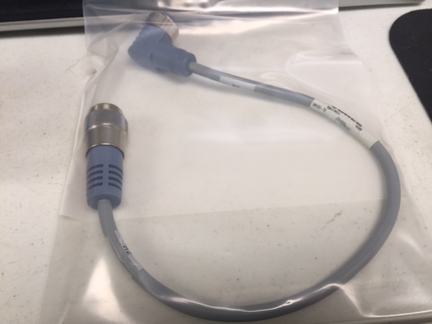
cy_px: 162
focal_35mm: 29
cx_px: 216
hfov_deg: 61.7
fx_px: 362
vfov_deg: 48.2
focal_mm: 4.15
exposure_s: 1/30
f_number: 2.2
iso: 32
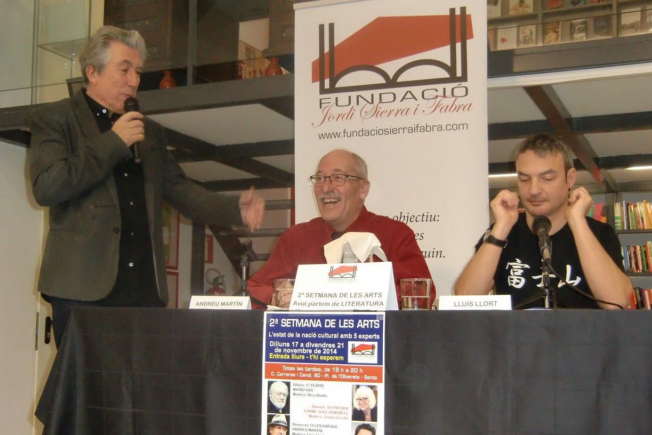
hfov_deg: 40.3
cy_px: 225
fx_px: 888
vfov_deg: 27.5
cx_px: 326
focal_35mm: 49
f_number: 4
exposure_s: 1/60
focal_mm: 8.4
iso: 400
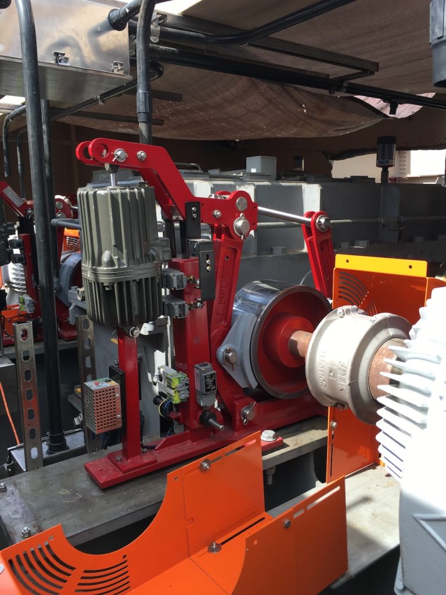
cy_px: 298
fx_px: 498
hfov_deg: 48.2
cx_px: 223
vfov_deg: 61.7
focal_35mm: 29
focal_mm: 4.15
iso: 25
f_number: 2.2
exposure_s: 1/382
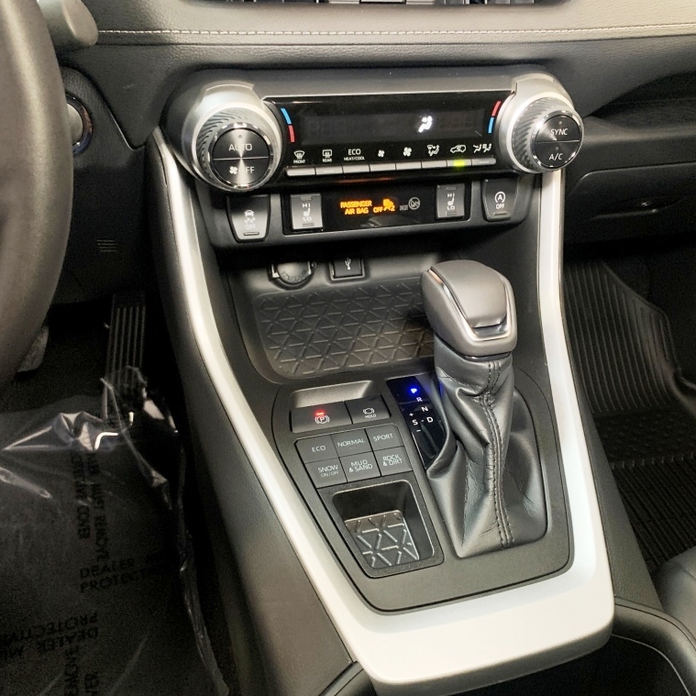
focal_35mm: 31
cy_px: 348
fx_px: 705
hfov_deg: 52.5
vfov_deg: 52.5
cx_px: 374
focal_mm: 4.25
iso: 640
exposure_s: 1/30
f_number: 1.8
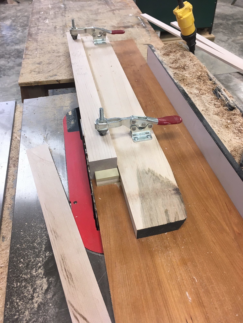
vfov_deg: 61.7
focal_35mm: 29
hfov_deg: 48.2
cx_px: 122
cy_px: 162
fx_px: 271
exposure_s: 1/30
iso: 40
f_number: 2.2
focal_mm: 4.15
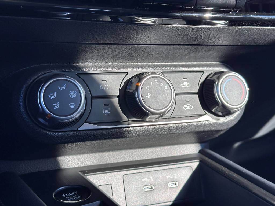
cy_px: 103
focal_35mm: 48
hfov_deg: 39.7
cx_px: 138
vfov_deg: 30.3
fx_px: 381
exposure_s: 1/121
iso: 40
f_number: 1.78
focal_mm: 6.86
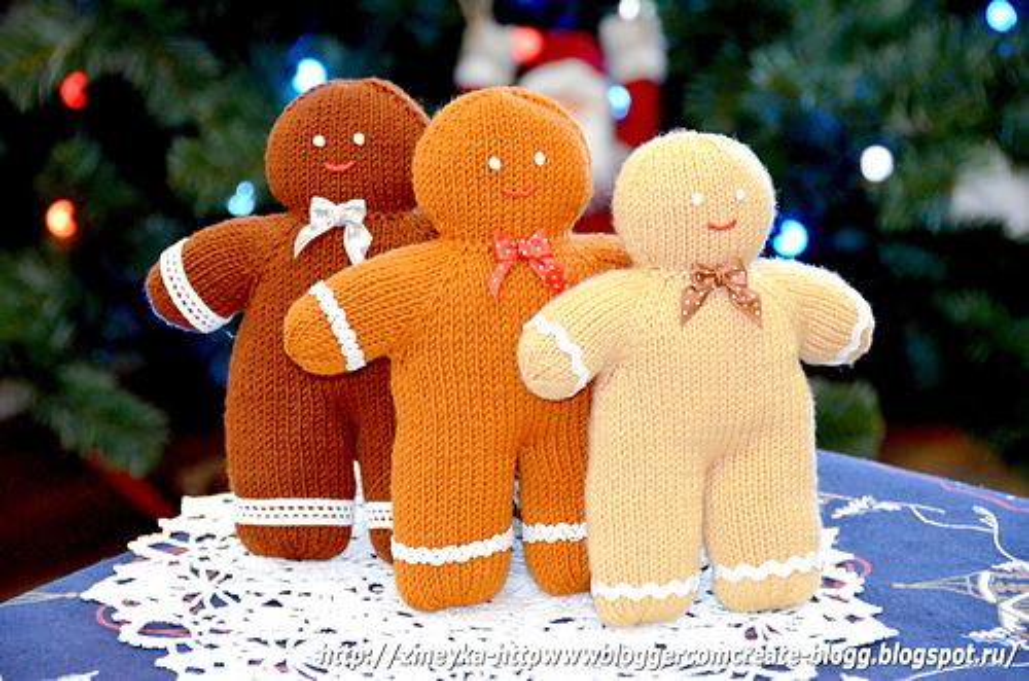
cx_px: 514
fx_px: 4064
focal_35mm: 142
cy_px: 340
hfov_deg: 14.4
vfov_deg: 9.6
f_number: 5.3
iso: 2800
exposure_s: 1/60
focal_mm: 95
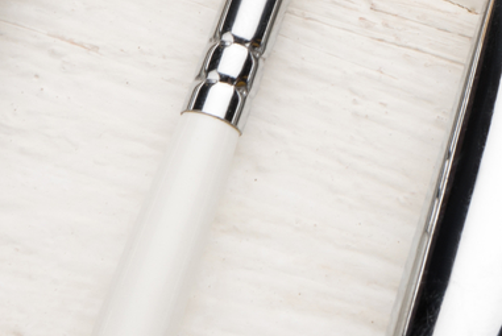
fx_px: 5123
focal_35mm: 367
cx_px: 602
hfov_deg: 5.6
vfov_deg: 3.7
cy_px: -272
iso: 64
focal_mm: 70
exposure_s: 1/160
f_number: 22
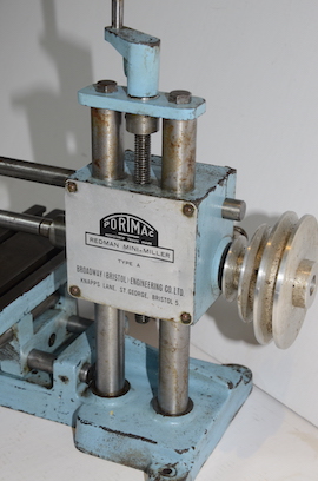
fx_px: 959
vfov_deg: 28.1
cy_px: 240
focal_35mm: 72
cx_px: 159
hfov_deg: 18.8
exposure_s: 1/60
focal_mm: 48
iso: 800
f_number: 10
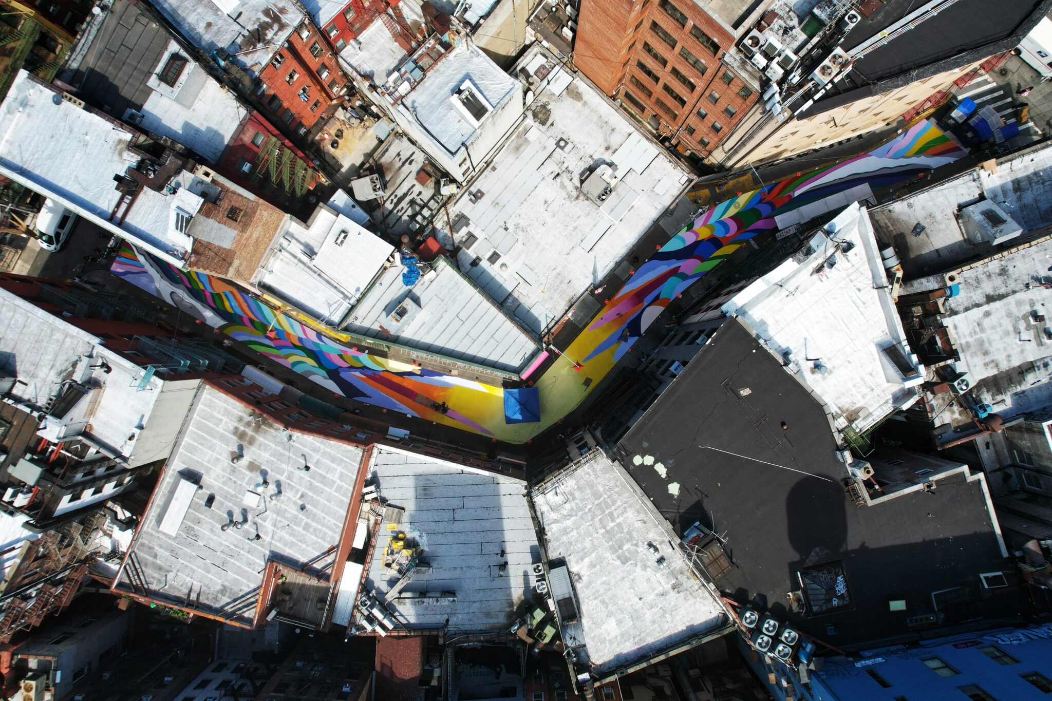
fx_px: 643
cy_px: 350
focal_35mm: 22
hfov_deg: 78.6
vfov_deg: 57.2
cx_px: 526
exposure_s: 1/1500
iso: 130
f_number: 2.8
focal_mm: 8.38
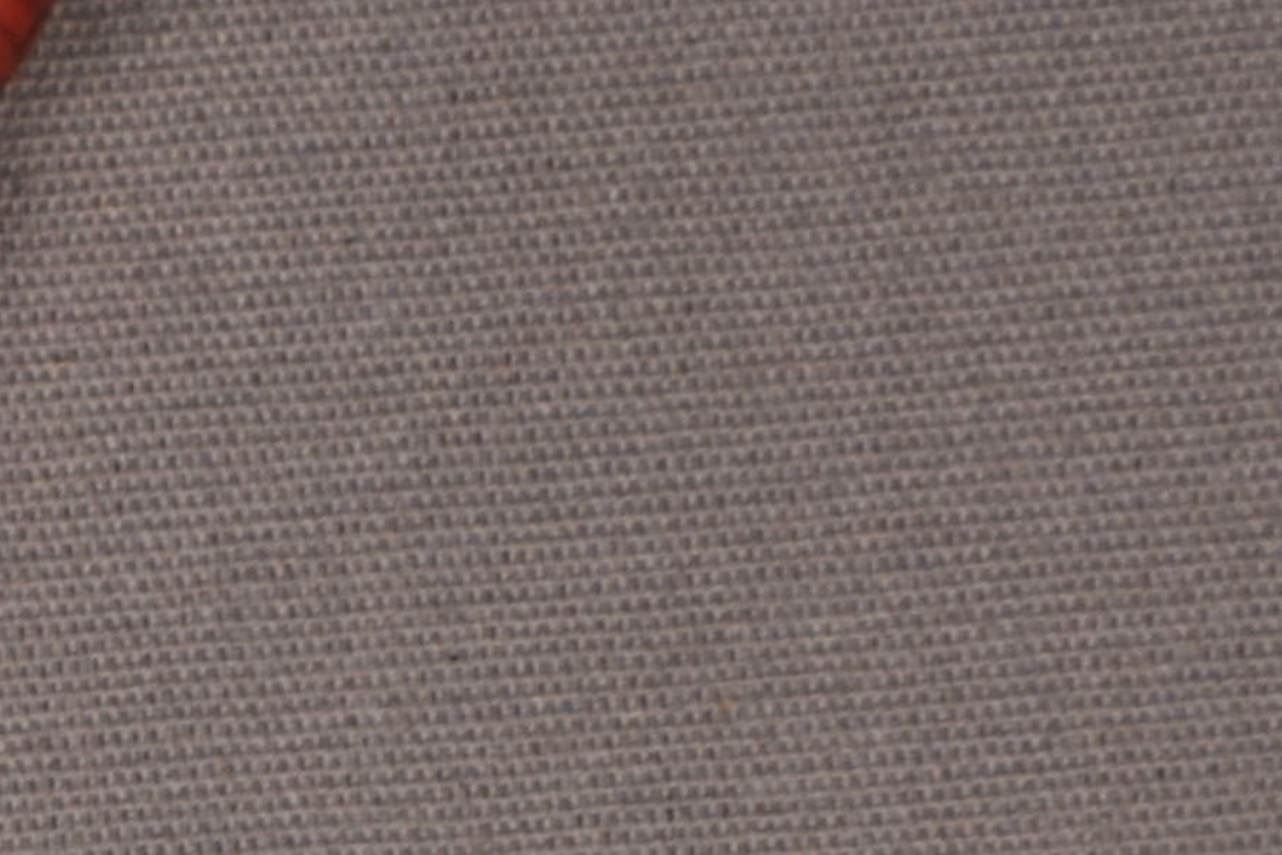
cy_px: 1843
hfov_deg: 2.7
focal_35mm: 753
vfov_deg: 1.8
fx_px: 26832
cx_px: -268
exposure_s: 1/80
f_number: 6.3
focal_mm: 105
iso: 250
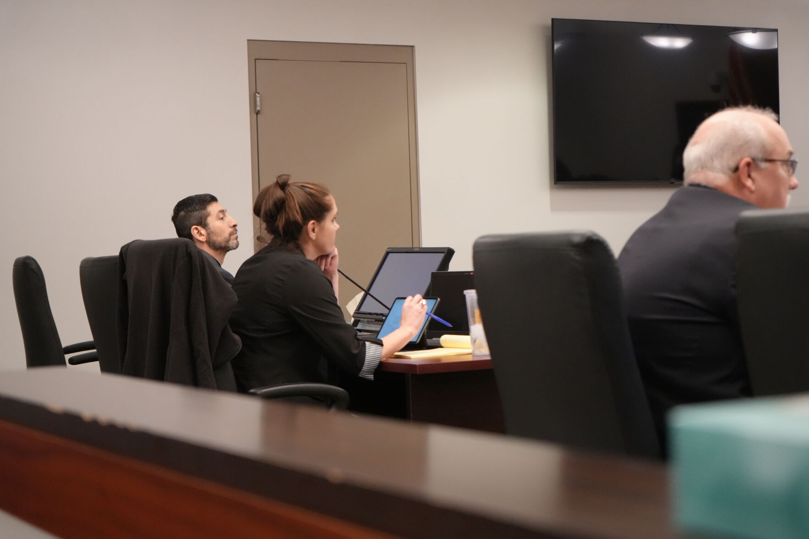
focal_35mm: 70
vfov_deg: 19.5
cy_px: 270
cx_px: 404
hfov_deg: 28.8
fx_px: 1573
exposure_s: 1/160
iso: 6400
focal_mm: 70
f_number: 5.6
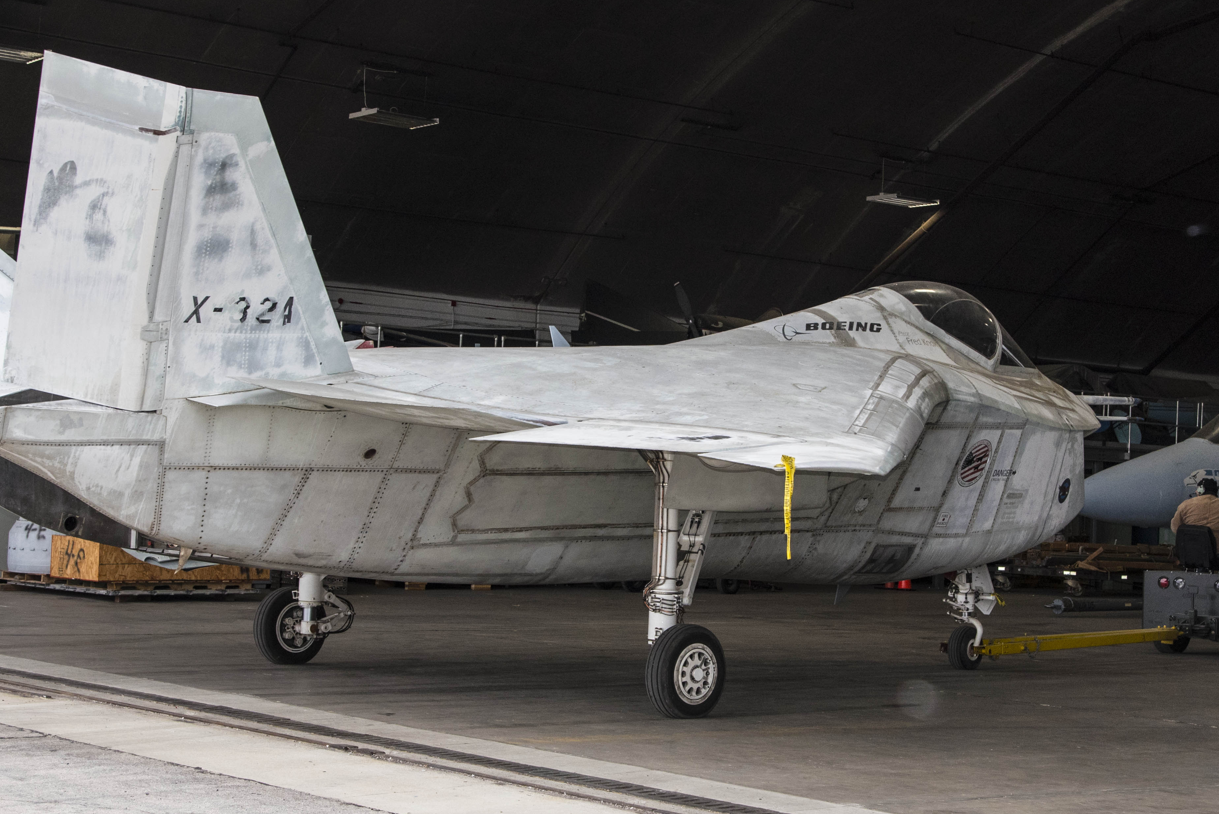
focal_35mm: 65
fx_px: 2202
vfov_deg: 20.9
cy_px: 362
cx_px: 622
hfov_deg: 30.9
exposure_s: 1/200
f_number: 8
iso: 1000
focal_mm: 40
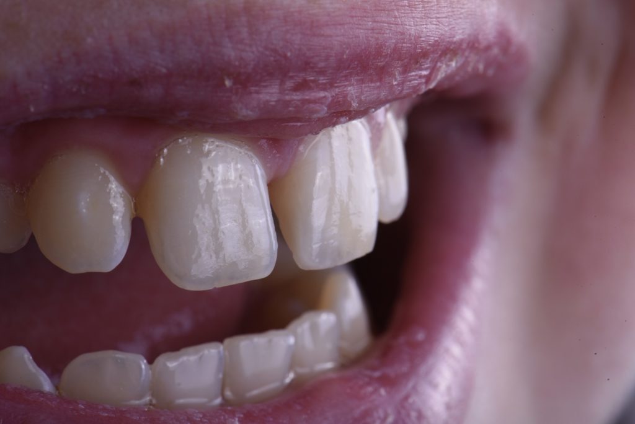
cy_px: 212
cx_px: 318
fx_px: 1853
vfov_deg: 13.1
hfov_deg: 19.4
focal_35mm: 105
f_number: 32
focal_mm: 105
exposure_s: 1/160
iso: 200
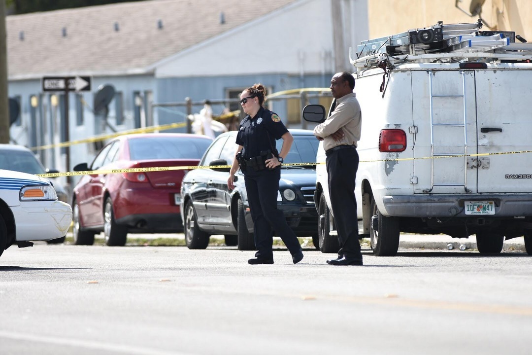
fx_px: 6649
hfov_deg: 4.6
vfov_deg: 3.1
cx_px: 266
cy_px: 178
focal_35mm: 450
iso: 100
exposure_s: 1/1000
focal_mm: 300
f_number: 4
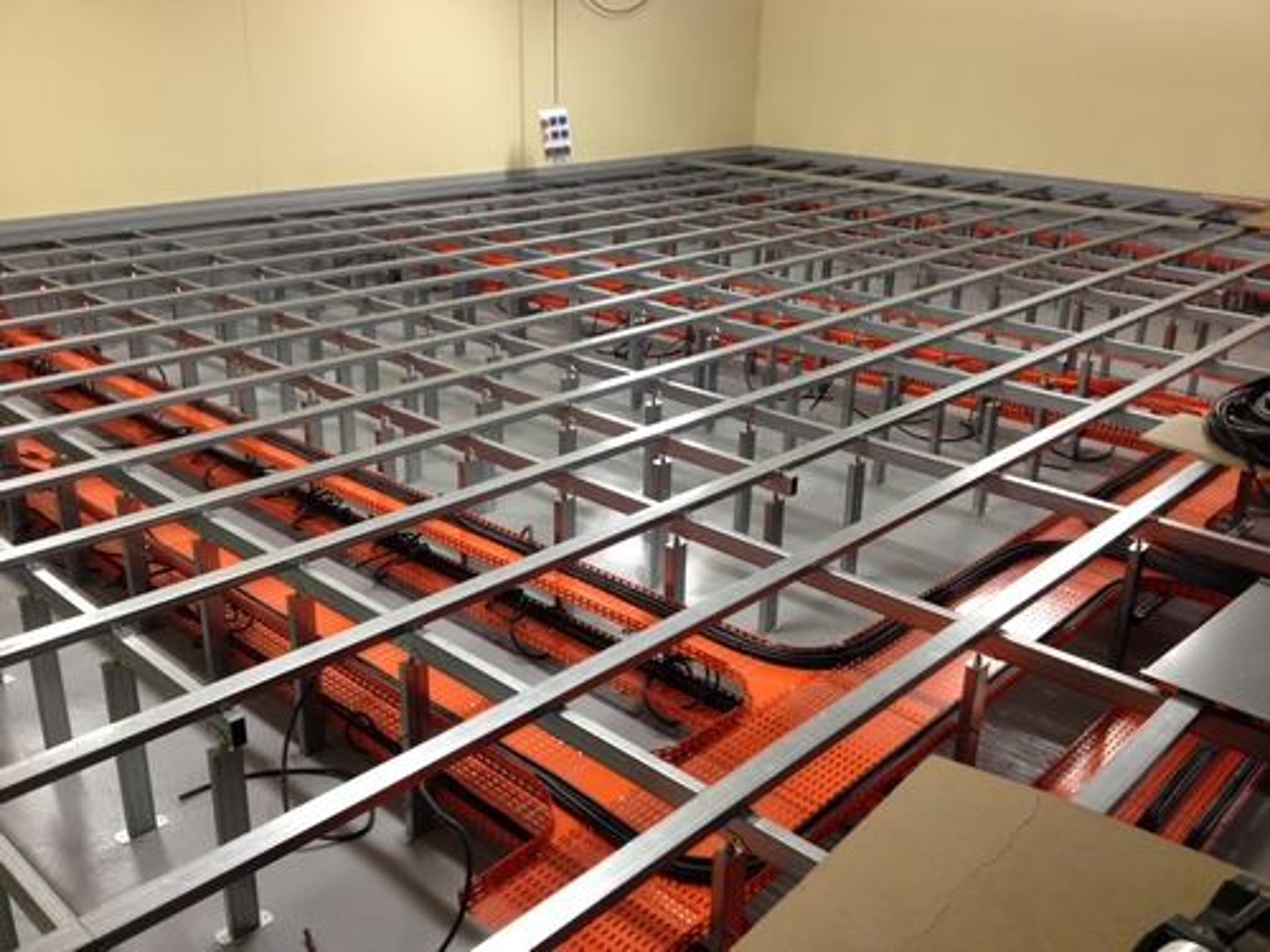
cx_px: 635
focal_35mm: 35
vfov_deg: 40.7
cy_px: 476
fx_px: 1284
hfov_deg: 52.6
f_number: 2.4
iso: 125
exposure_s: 1/20
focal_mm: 4.28
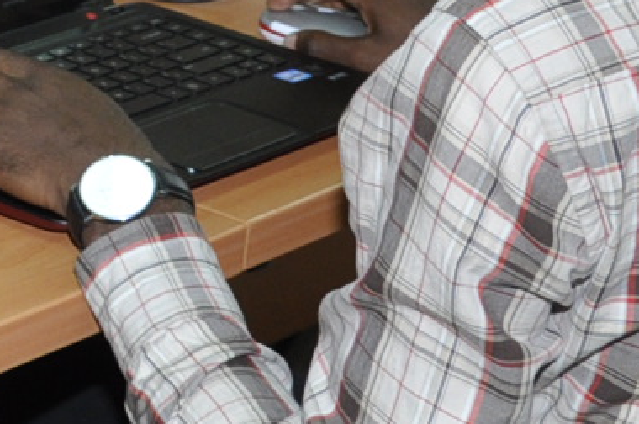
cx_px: -533
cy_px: -118
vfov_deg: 7.6
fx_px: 3151
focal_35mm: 178
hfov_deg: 10.8
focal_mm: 21
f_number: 5
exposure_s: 1/60
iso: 500
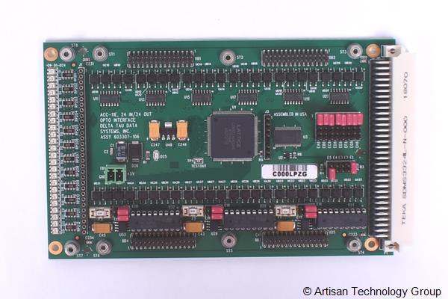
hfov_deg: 67.4
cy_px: 150
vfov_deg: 47.9
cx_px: 224
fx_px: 336
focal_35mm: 27
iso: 200
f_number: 14
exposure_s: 1/200
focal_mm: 18
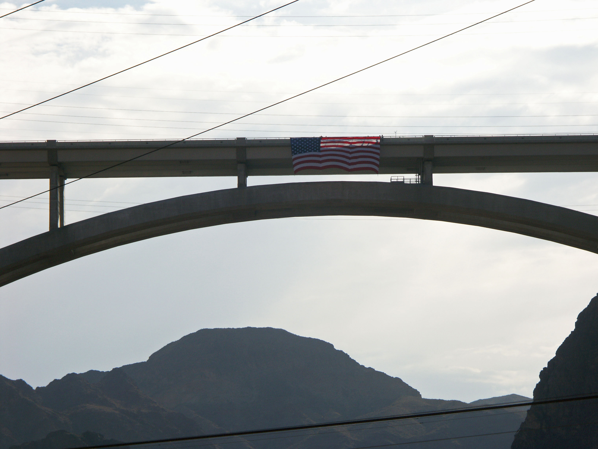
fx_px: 2747
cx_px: 299
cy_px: 224
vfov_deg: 9.3
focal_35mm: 159
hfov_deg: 12.4
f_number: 6.3
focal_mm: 40.65
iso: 64
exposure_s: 1/250
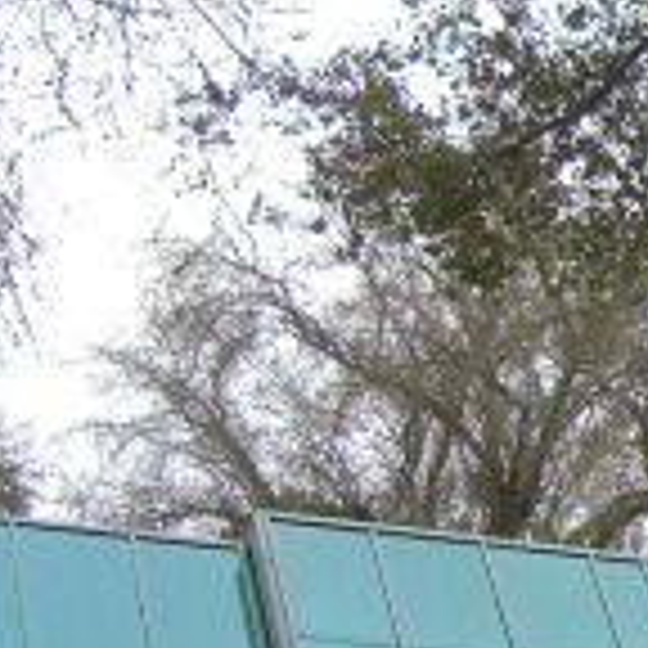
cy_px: 774
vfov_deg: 11.5
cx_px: 1287
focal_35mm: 149
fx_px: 3156
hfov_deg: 10.7
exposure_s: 1/60
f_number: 2.8
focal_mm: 7.9
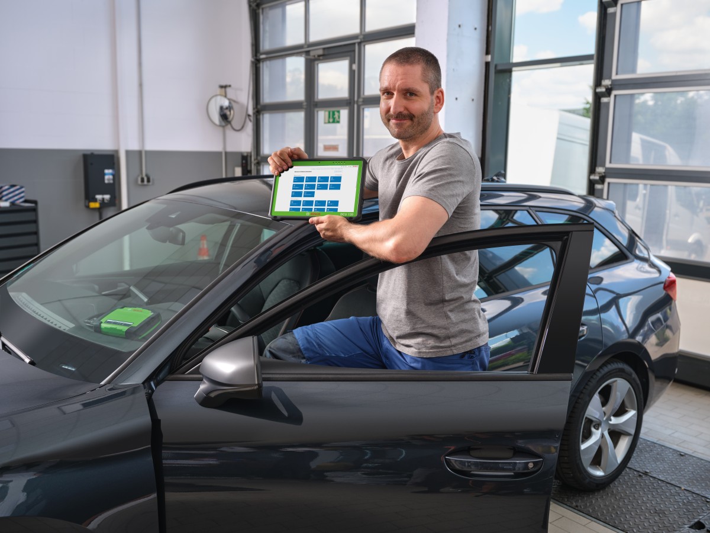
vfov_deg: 41.8
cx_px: 355
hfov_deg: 54.0
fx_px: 697
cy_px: 266
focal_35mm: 34
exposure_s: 1/125
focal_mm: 43.3
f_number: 5.6
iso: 200
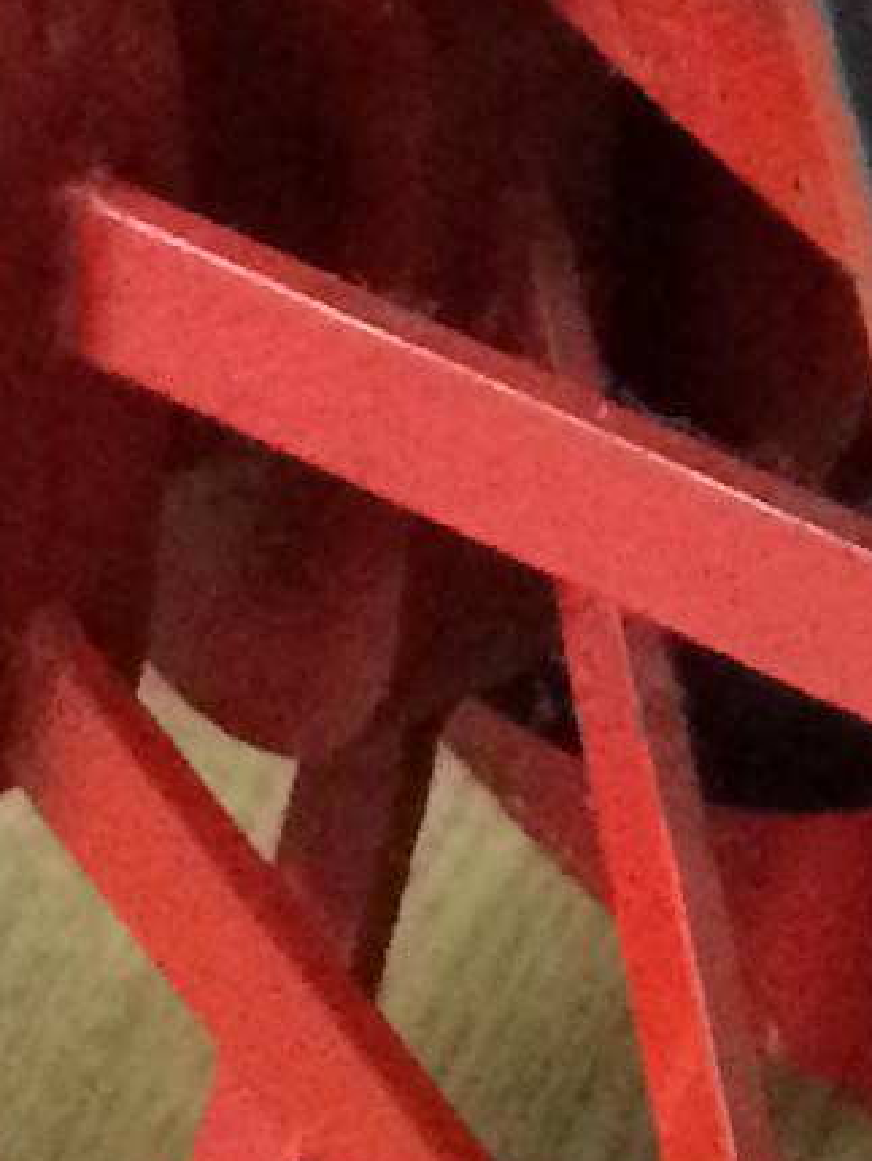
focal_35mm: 220
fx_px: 7382
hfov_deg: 6.2
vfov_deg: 8.5
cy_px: -1223
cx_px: 2764
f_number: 2.2
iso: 400
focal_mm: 4.15
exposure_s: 1/15
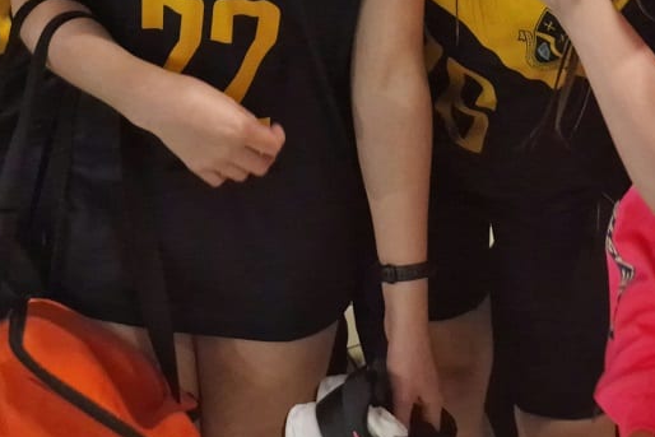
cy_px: -476
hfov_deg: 21.7
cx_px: 500
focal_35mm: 93
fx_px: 1692
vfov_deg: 12.6
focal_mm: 6.4
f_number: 1.8
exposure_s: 1/60.2
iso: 125
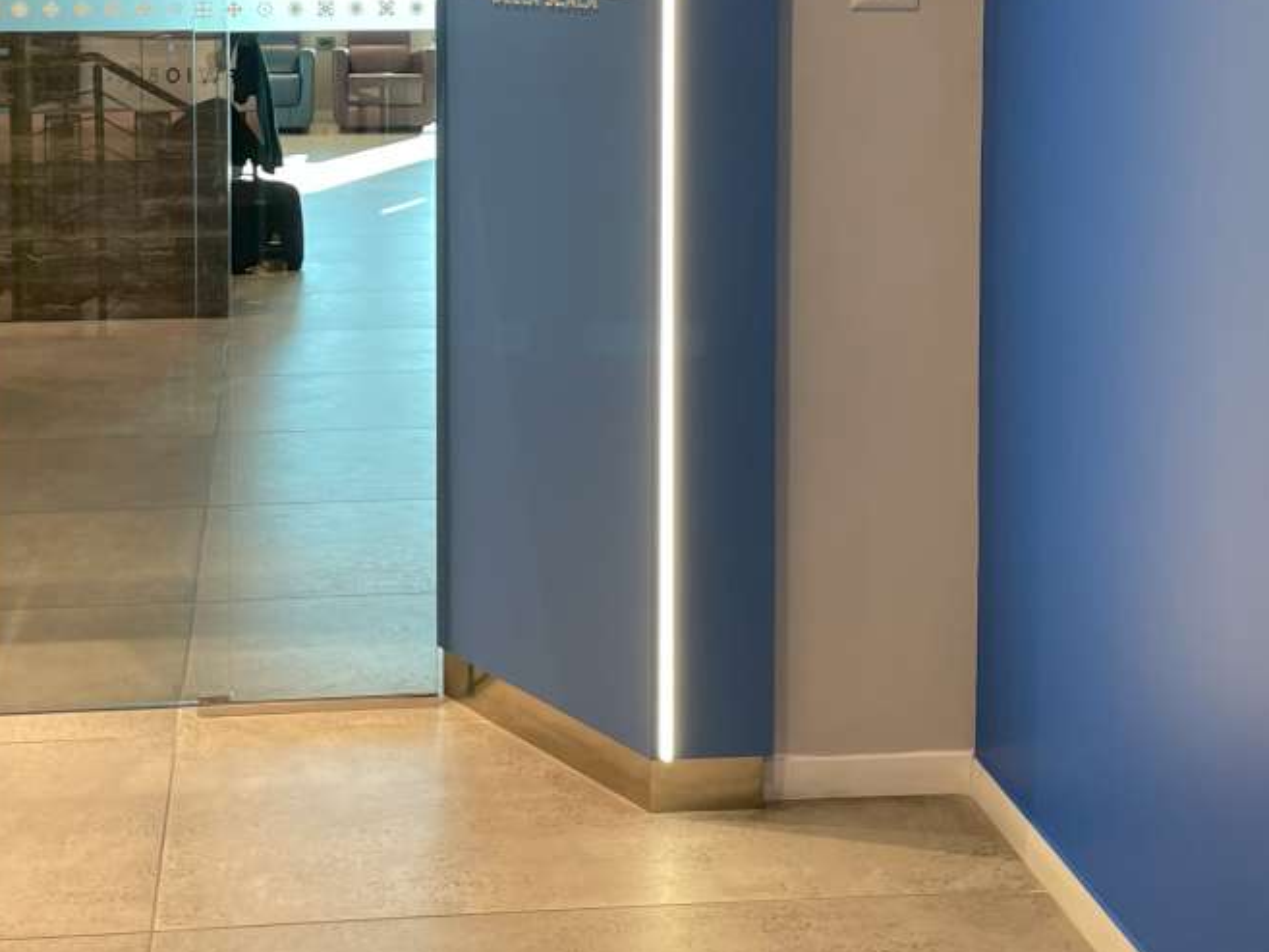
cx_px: 434
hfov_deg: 35.2
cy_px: 68
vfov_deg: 26.0
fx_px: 1980
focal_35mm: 54
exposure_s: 1/100
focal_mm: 4.2
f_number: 1.6
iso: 80
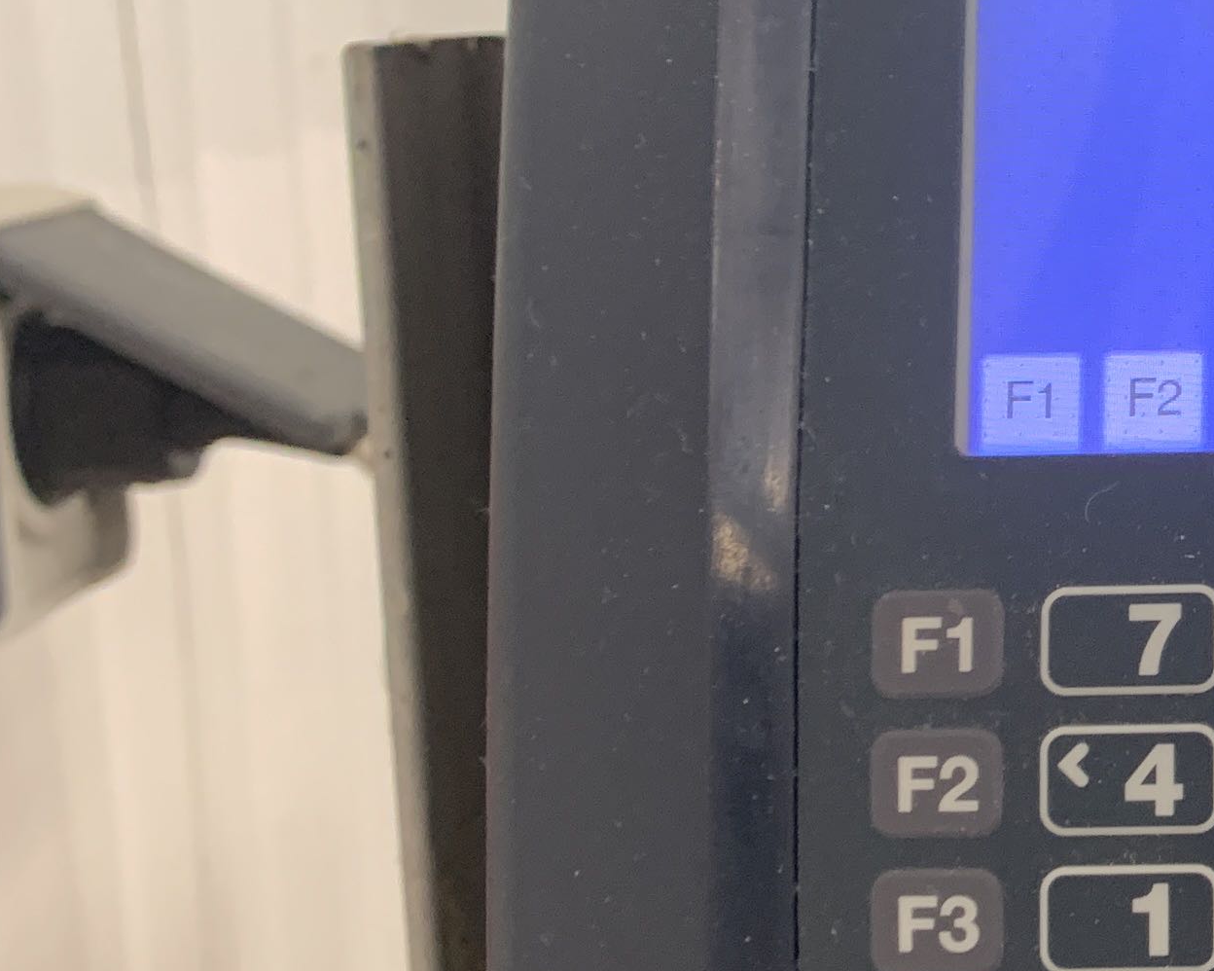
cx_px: 1893
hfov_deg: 19.7
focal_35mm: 82
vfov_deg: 18.7
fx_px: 2946
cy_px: 411
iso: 160
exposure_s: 1/50
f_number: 1.8
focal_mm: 4.25
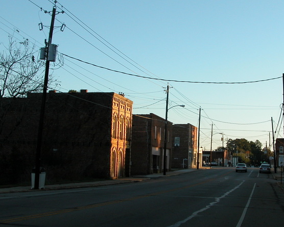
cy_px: 108
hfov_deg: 31.7
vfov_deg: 25.8
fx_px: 496
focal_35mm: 59
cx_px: 188
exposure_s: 1/176
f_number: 5
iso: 100
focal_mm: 8.9
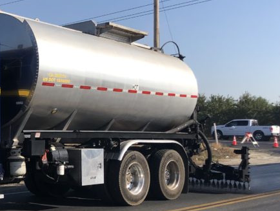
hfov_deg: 27.9
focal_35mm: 66
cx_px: 10
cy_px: 129
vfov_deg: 22.2
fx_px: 534
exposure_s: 1/1799
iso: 20
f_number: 1.8
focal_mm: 4
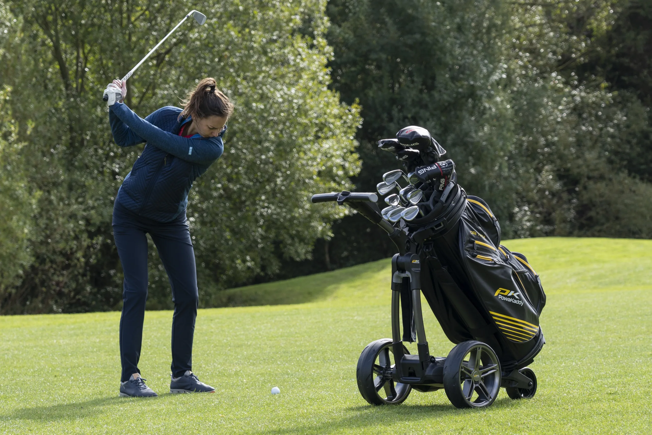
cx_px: 326
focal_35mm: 144
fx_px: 2608
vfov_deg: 9.5
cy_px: 218
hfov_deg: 14.3
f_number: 5.6
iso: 100
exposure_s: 1/200
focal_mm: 96
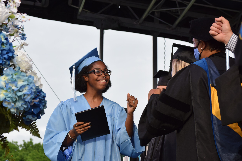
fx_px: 686
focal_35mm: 102
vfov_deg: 13.4
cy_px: 80
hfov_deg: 20.0
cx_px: 121
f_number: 8
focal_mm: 68
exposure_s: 1/250
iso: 280
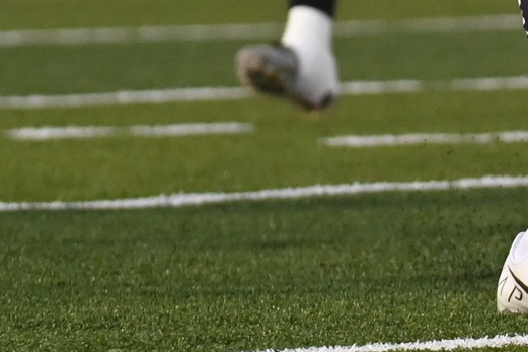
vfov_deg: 1.4
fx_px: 14456
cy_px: -439
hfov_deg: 2.1
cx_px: 811
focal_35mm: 986
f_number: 3.5
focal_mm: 170
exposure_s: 1/1000
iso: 3200
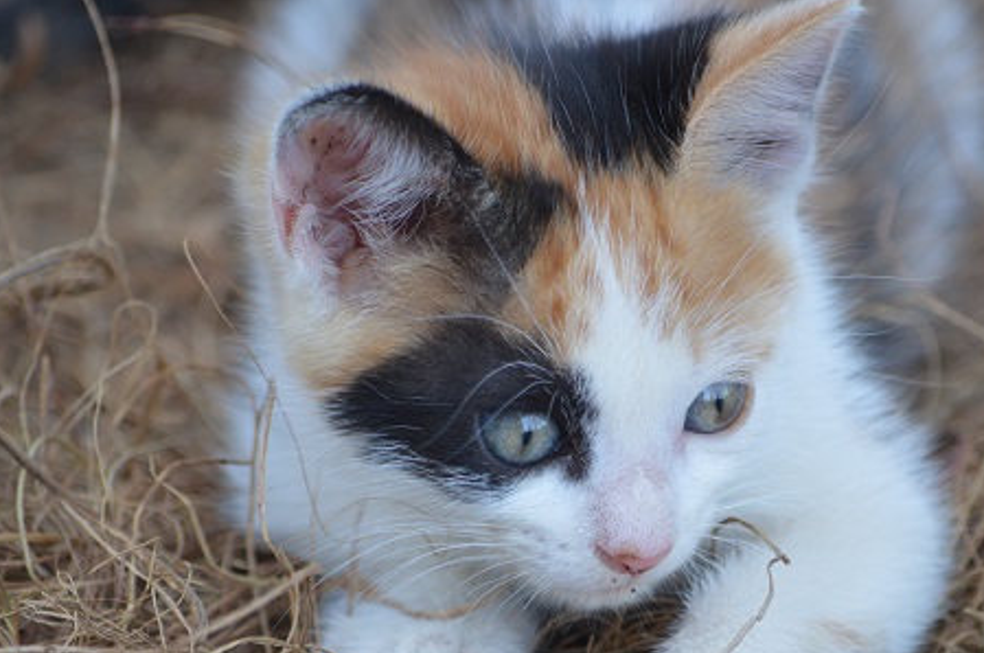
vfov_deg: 2.3
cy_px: 397
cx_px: 579
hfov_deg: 3.4
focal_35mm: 602
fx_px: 16431
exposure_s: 1/200
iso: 400
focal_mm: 300
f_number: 5.6
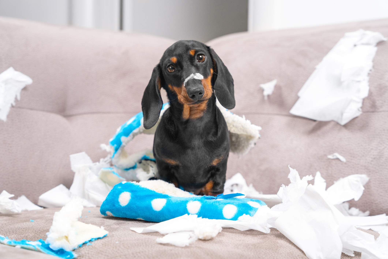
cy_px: 130
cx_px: 194
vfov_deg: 19.5
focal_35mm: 70
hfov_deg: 28.8
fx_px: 754
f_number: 5
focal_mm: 70
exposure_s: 1/160
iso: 640
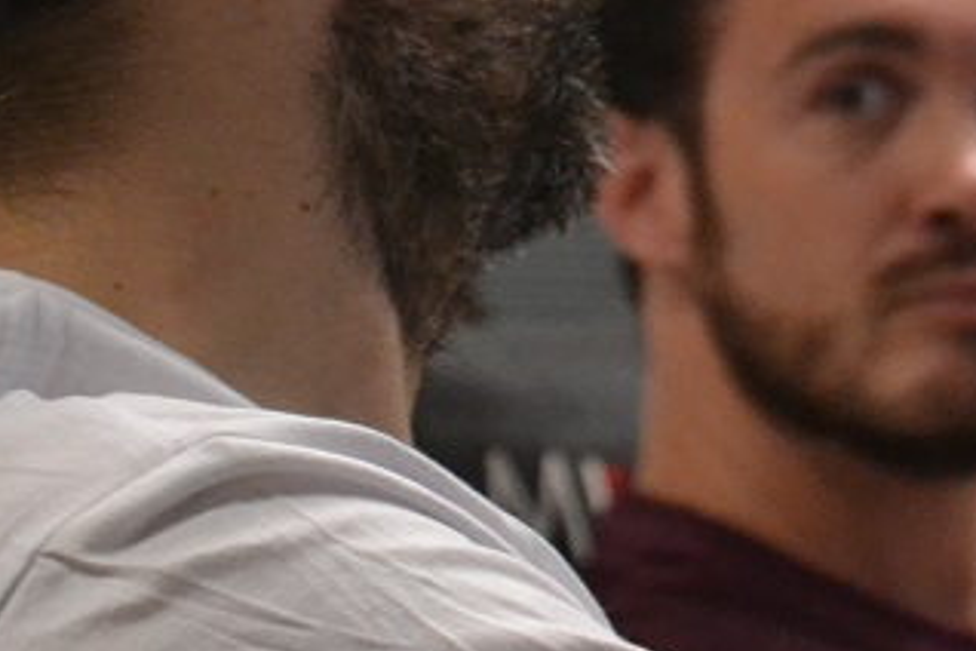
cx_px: 1341
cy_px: 120
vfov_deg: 4.6
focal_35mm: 299
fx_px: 8100
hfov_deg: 6.8
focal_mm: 55
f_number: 5.6
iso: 2500
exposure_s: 1/60
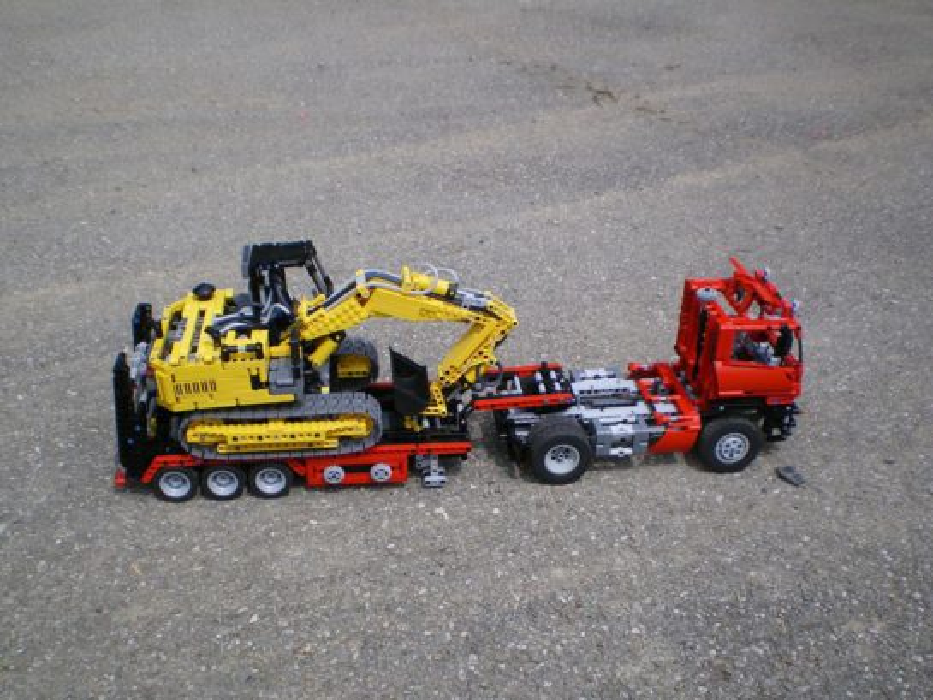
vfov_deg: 37.7
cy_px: 350
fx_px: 1024
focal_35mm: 38
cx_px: 466
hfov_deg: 49.0
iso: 64
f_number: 4.6
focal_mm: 6.3
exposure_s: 1/320
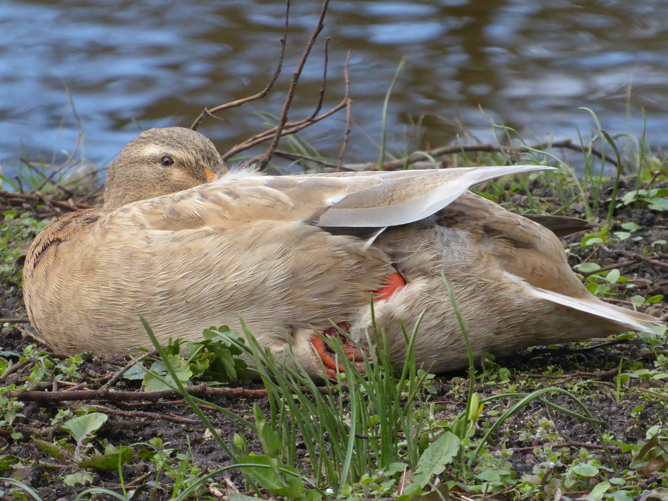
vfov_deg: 2.4
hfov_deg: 3.1
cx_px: 334
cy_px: 250
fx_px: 12177
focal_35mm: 631
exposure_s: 1/400
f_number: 6.1
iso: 640
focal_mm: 101.7
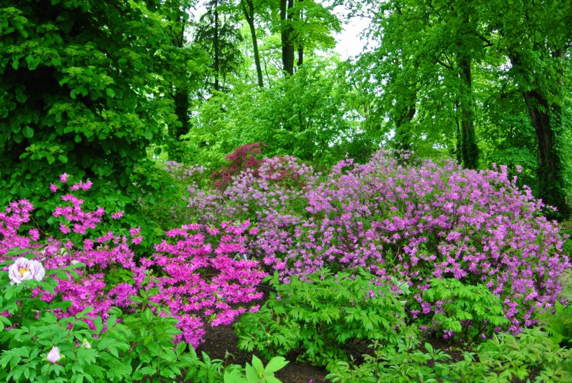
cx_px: 265
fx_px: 652
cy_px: 188
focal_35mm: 41
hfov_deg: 47.3
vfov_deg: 32.7
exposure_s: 1/100
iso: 100
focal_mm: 13.6
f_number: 4
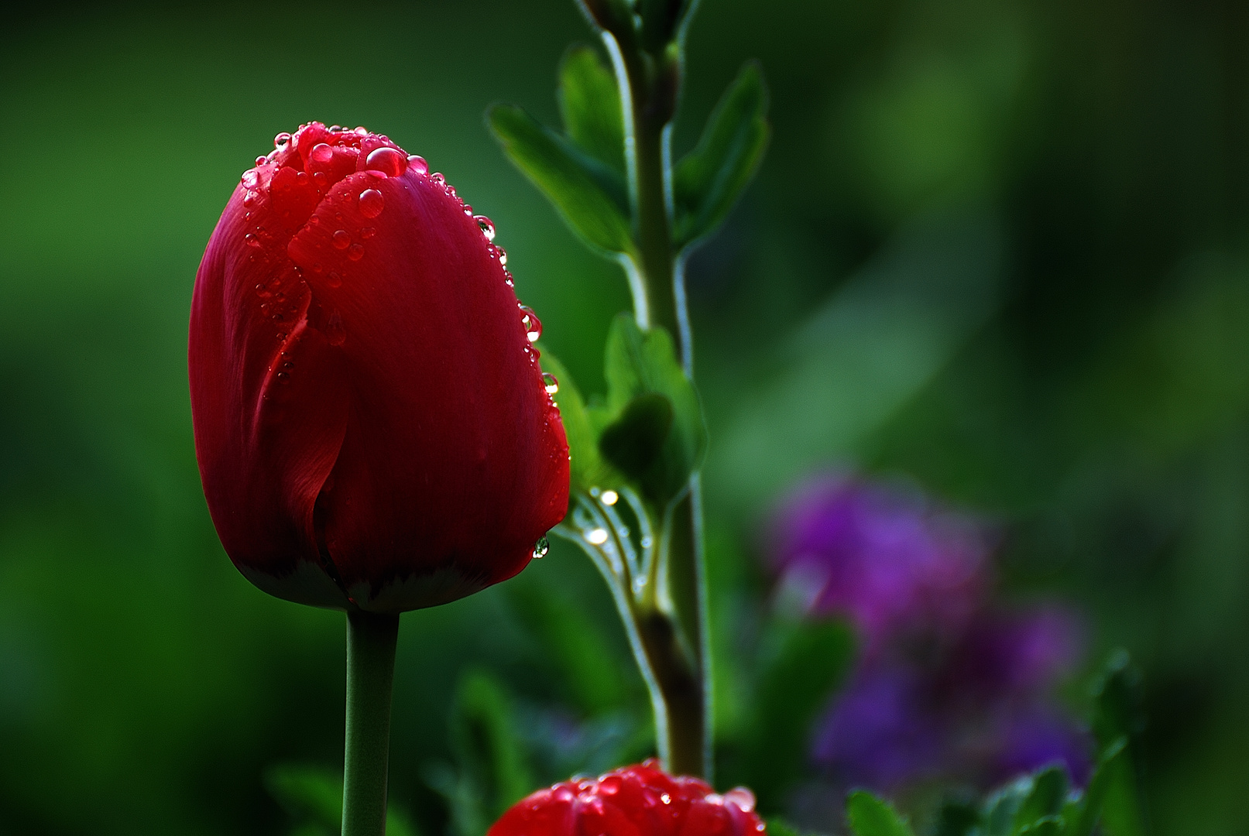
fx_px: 15632
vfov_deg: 3.1
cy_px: 418
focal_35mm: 450
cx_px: 624
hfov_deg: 4.6
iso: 100
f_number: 5.6
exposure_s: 1/100
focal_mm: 300
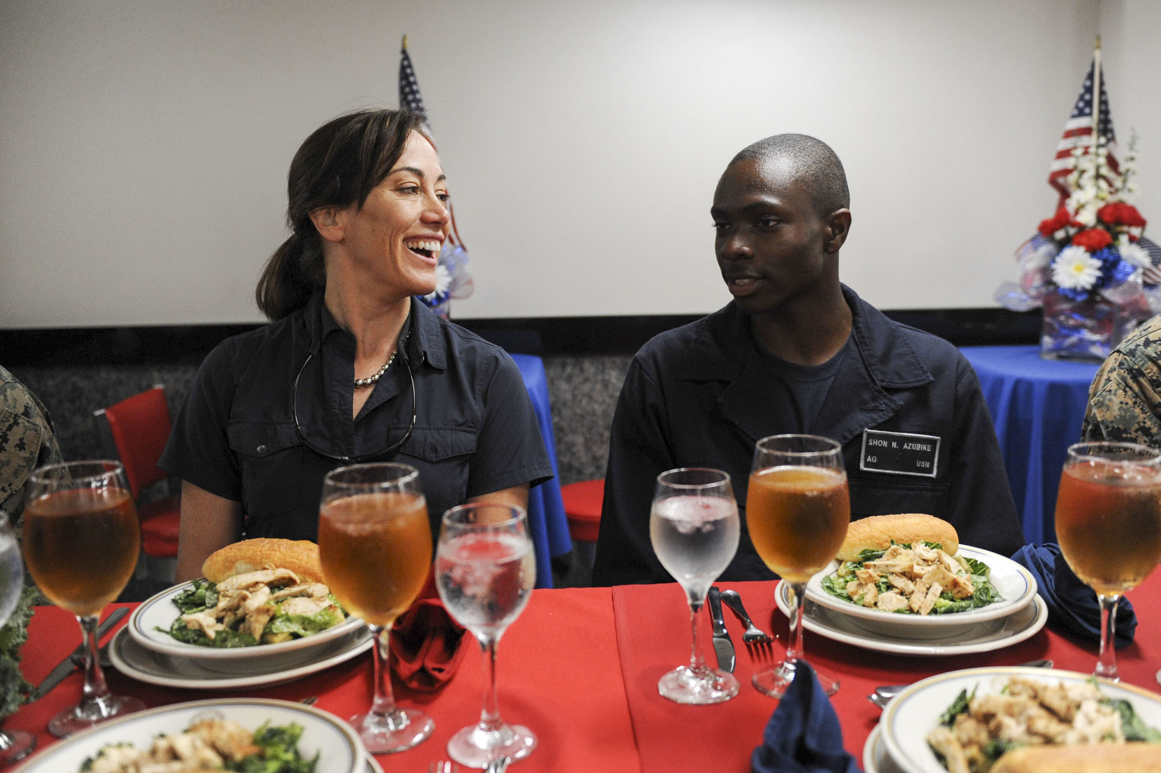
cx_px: 580
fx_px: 935
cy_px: 386
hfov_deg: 63.7
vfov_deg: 44.9
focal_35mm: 29
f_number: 2.8
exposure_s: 1/1000
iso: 1600
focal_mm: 29
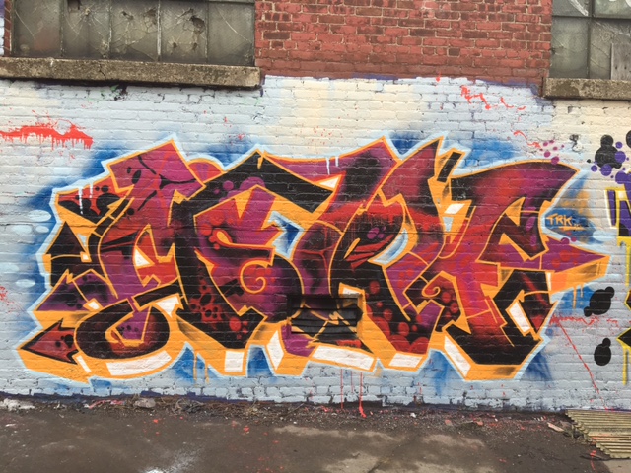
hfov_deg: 61.7
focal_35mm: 29
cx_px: 316
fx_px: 529
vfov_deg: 48.2
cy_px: 236
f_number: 2.2
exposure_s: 1/450
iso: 25
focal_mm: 4.15
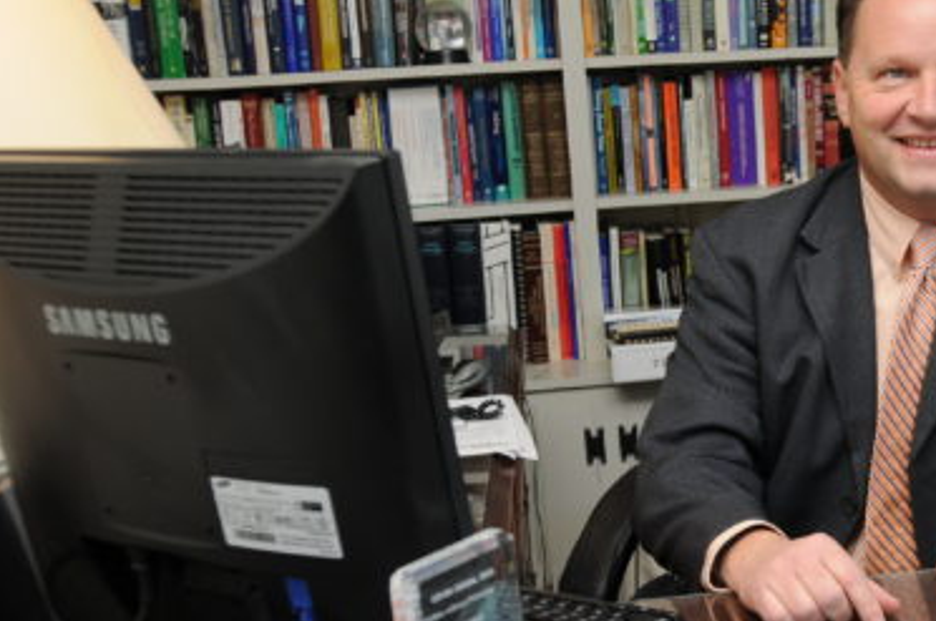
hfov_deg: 30.7
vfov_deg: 21.8
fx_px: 1610
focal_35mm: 62
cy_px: 397
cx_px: 876
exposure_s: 1/60
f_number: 5
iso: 200
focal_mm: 20
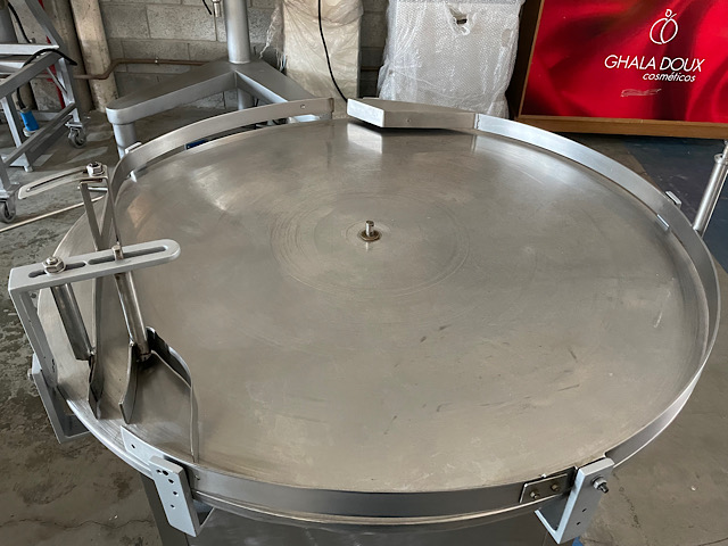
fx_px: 547
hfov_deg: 67.3
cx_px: 364
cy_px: 273
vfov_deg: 53.1
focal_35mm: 26
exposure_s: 1/30
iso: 500
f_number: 1.6
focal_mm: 4.2
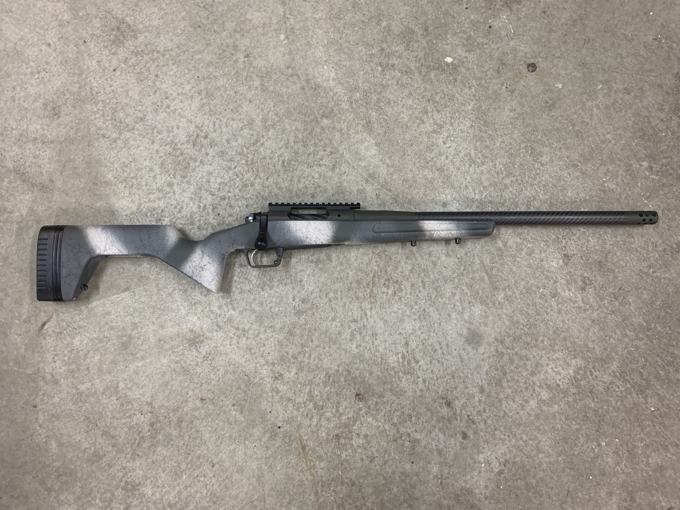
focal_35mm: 26
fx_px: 511
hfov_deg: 67.3
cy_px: 255
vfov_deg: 53.1
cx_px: 340
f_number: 1.8
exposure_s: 1/60
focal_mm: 4.25
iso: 100
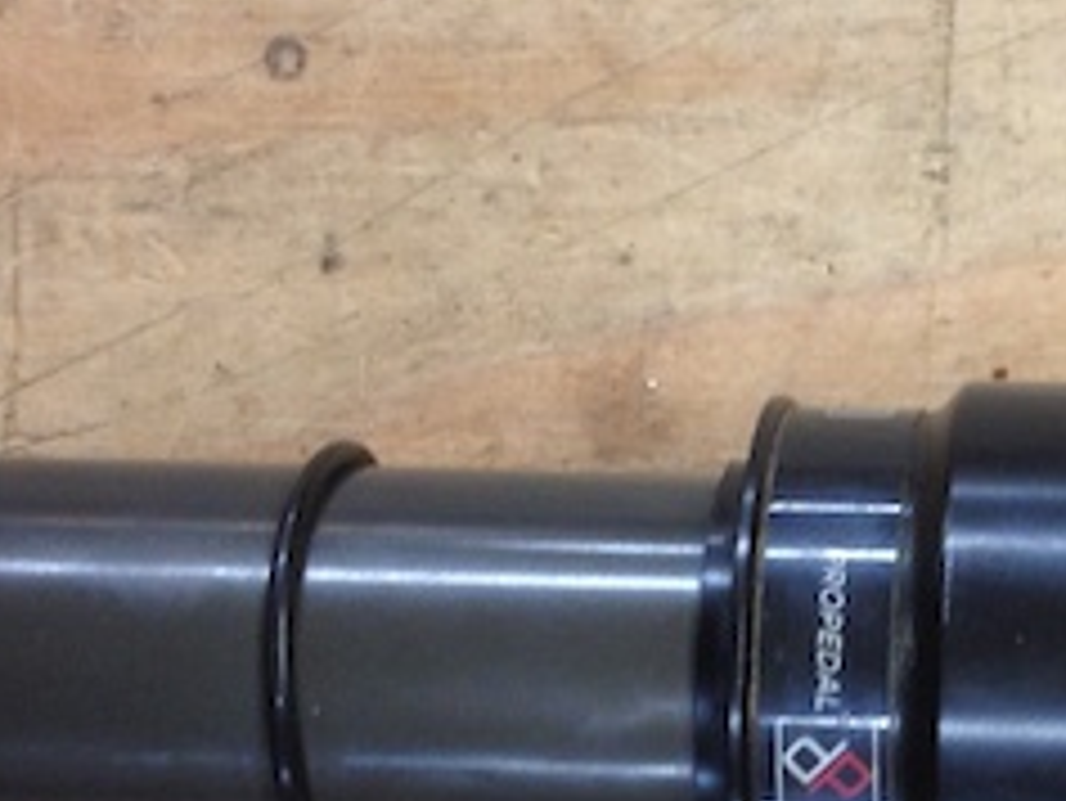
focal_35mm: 118
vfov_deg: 12.5
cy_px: 698
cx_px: 1174
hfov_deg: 16.2
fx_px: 3636
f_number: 2.4
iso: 80
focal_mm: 4.28
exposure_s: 1/20
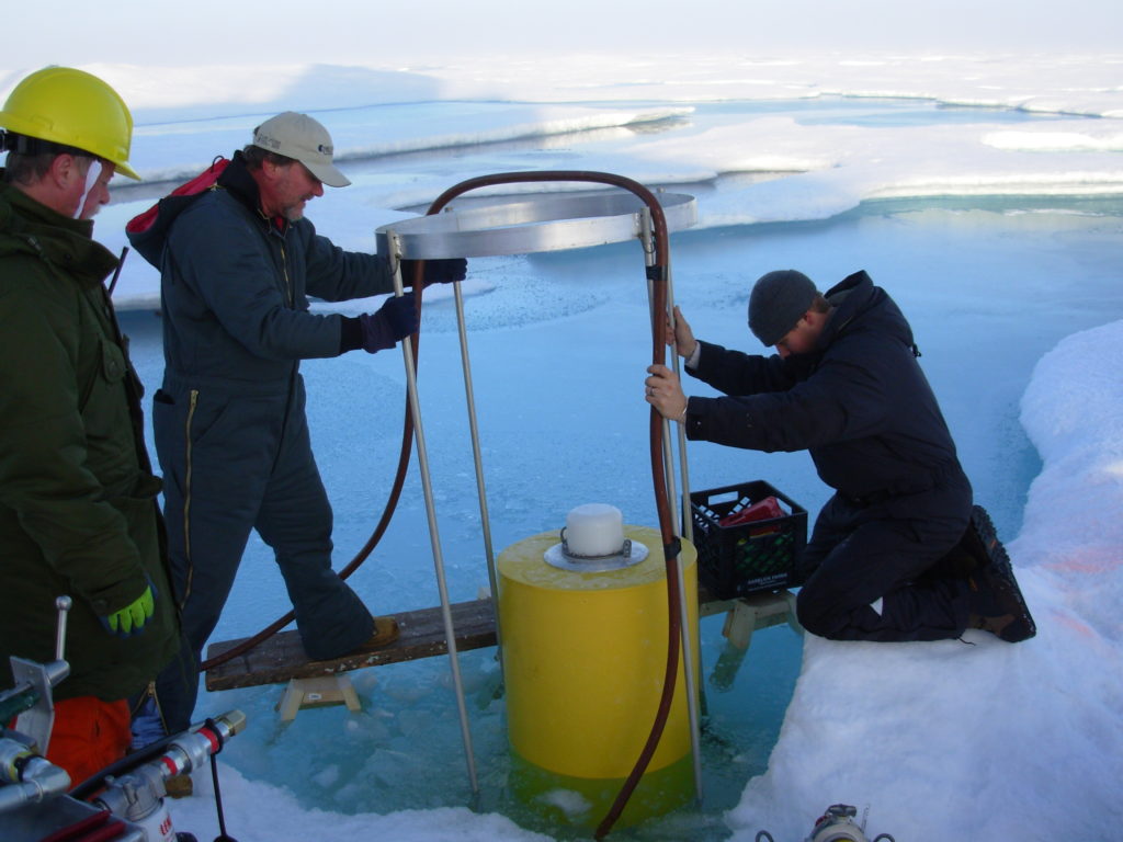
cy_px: 421
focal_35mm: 38
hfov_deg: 49.0
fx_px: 1233
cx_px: 562
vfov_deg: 37.7
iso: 50
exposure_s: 1/609
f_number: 2.9
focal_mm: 6.3
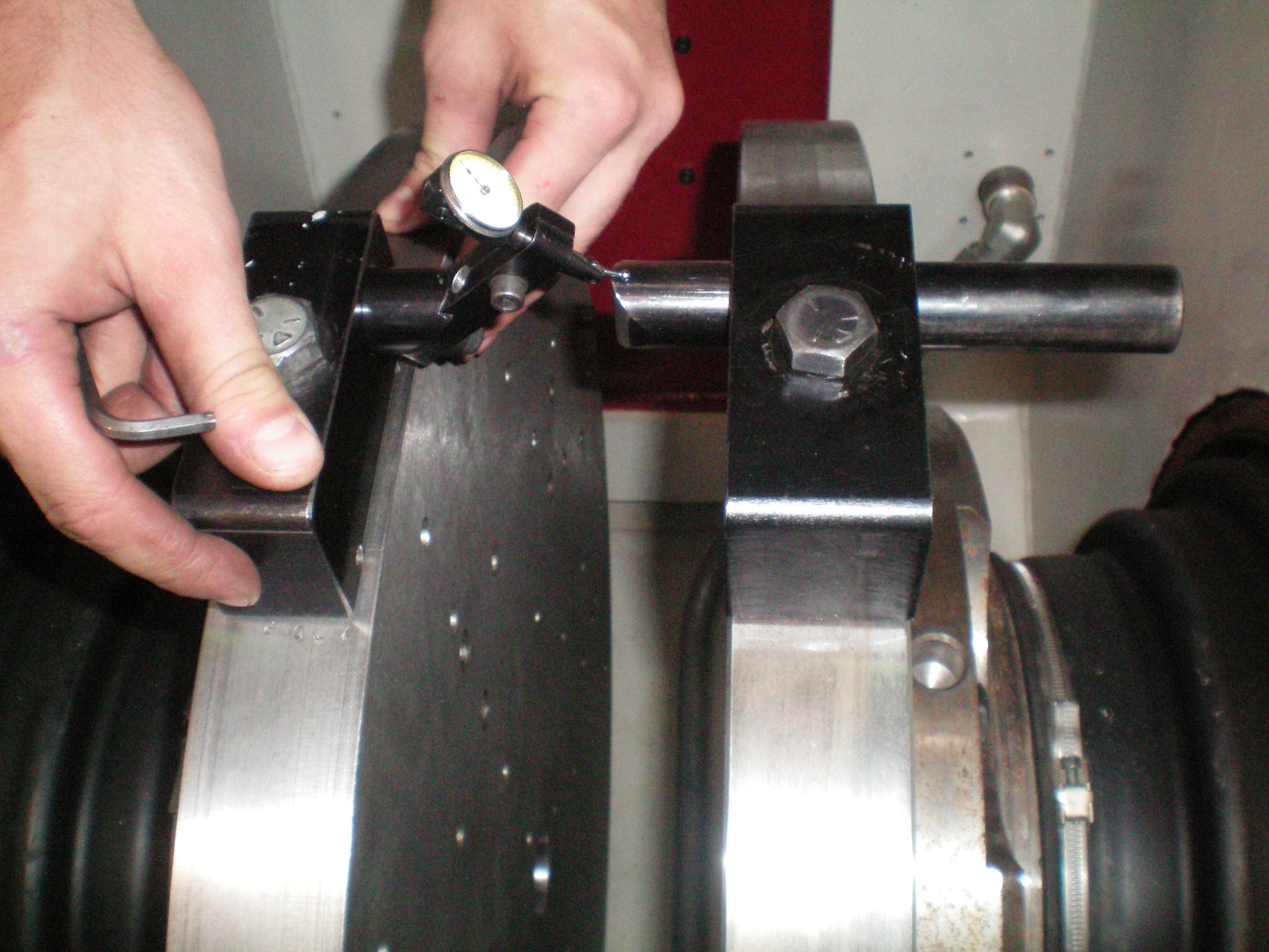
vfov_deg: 37.7
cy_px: 476
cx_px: 634
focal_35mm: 38
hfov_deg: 49.0
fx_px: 1393
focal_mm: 6.3
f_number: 4.6
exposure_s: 1/60
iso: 400
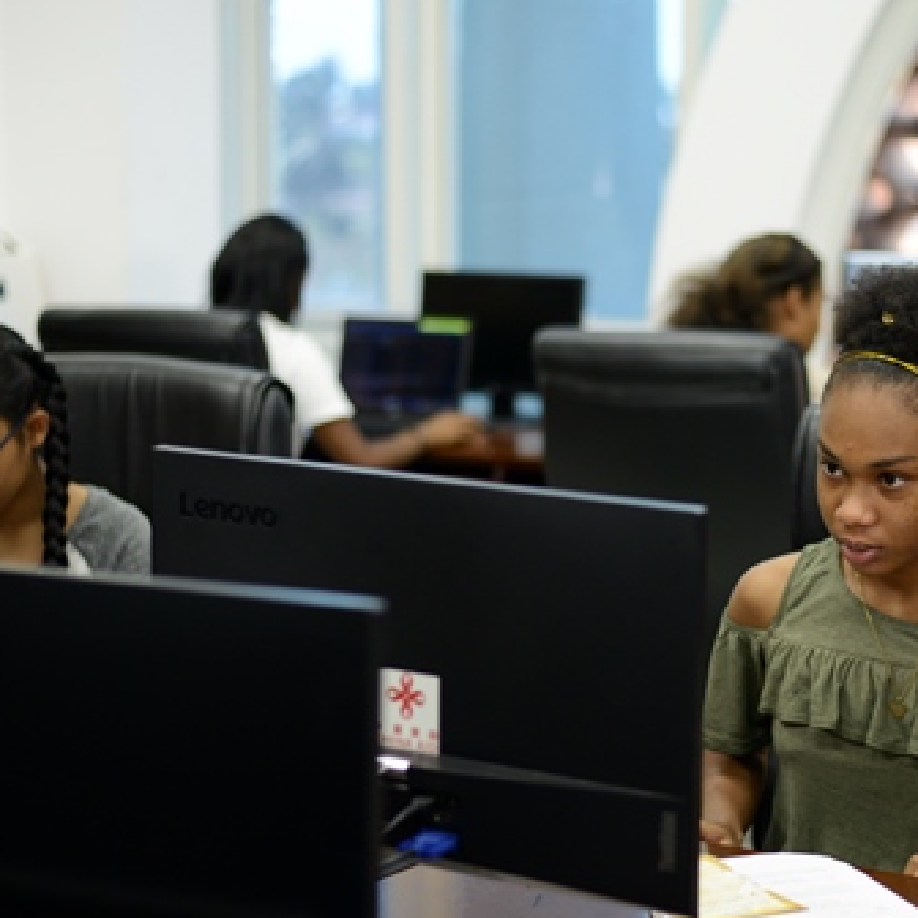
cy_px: 477
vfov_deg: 21.4
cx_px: 648
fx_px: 2430
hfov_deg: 21.3
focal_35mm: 81
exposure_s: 1/160
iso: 800
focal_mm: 50
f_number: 1.8
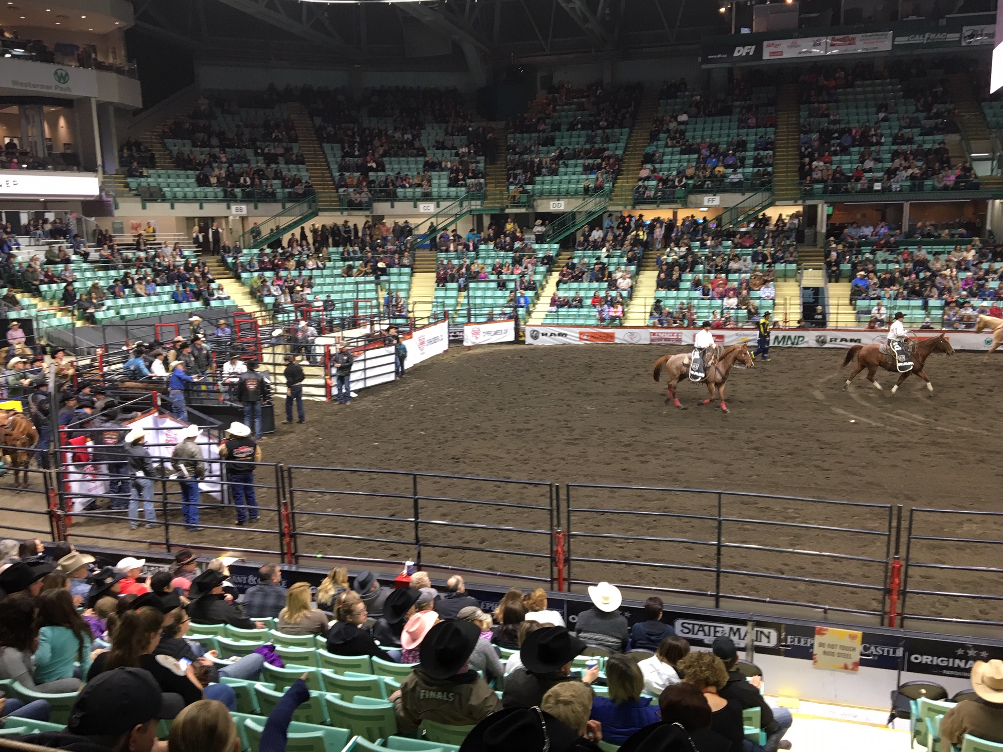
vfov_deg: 46.8
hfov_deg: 60.0
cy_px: 385
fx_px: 869
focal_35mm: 30
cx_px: 512
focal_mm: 4.15
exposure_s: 1/30
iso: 64
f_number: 2.2
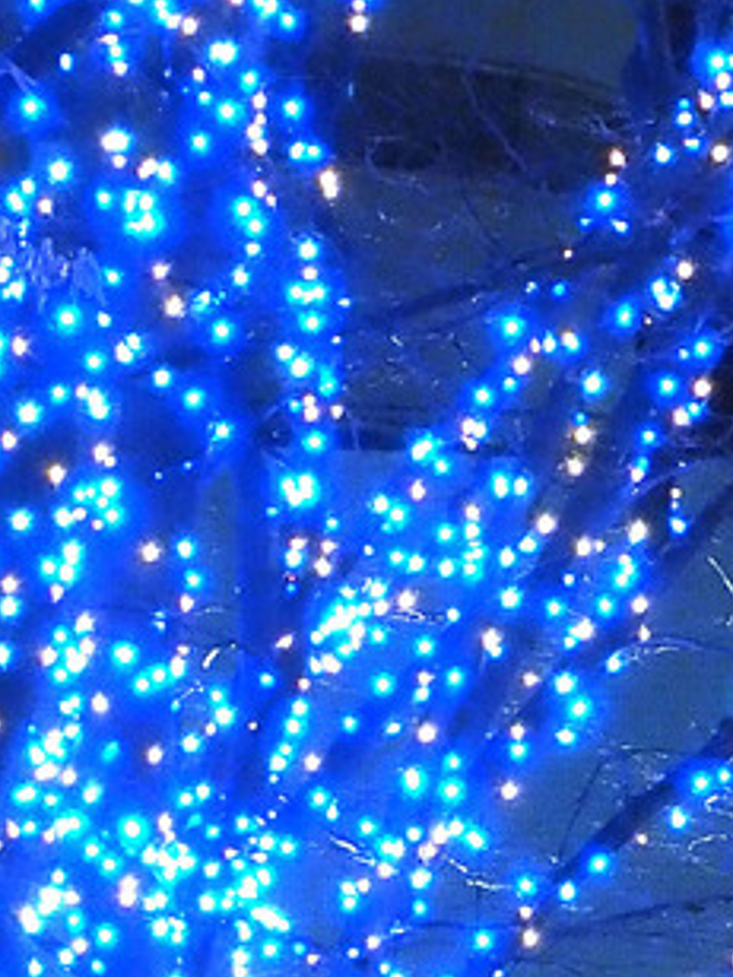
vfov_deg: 3.0
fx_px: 18804
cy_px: 882
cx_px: 733
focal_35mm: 666
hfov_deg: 2.2
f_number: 6.3
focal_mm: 50
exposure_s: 1/13
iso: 1000
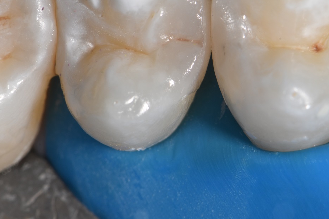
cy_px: 62
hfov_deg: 9.0
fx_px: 2092
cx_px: 227
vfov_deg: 6.0
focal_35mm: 229
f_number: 32
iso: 200
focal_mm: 105
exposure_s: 1/160
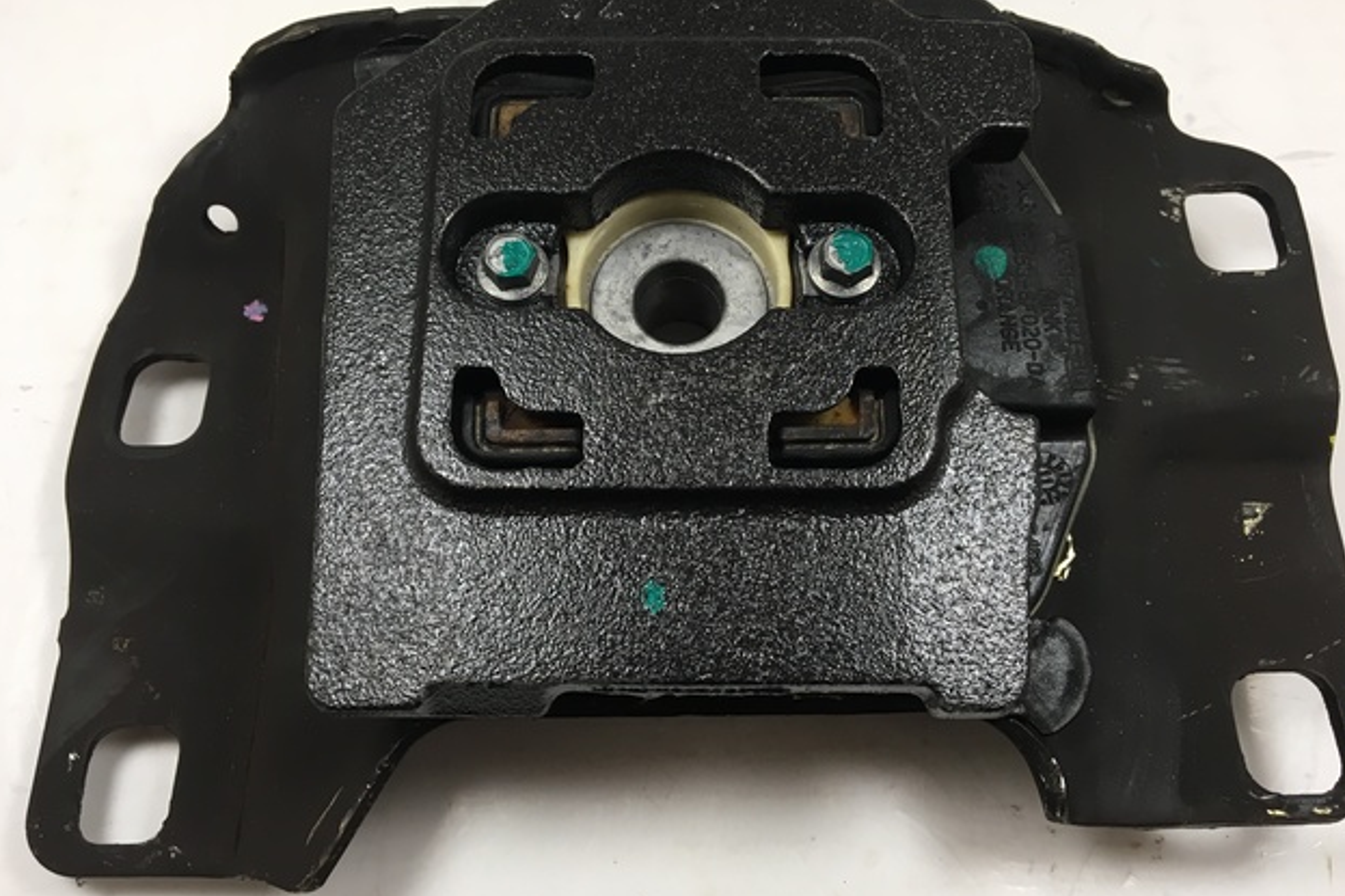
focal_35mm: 31
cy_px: 406
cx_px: 682
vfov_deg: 42.3
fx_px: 1158
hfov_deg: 60.3
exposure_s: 1/30
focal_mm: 4.15
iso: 32
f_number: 2.2
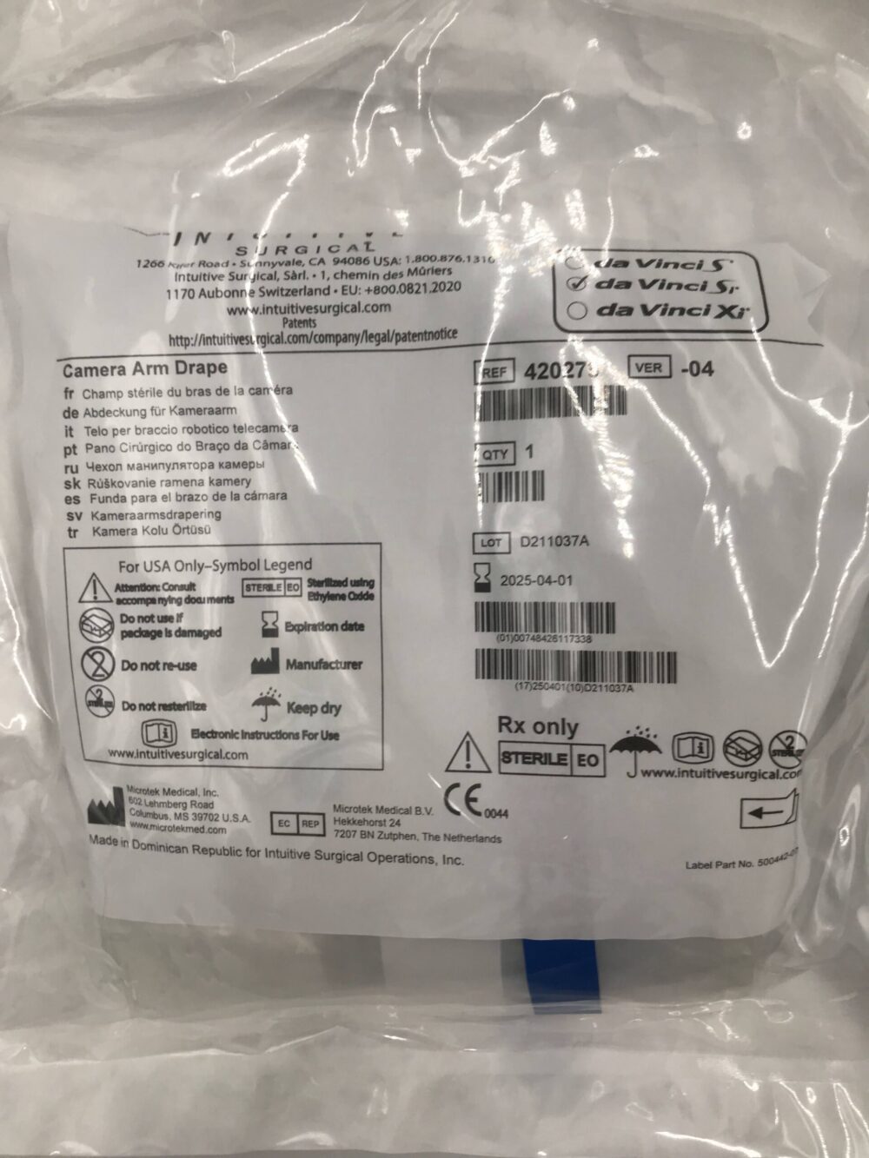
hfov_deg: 49.8
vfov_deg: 63.4
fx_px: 937
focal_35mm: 28
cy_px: 579
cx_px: 434
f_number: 1.8
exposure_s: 1/60
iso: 32
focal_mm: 3.99
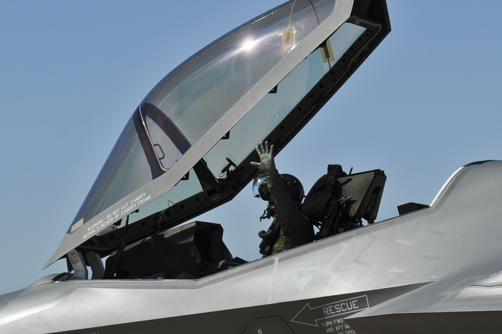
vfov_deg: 8.3
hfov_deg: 12.4
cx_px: 180
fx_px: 2313
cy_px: 211
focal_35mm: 166
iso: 250
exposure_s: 1/2000
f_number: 5.6
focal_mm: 105
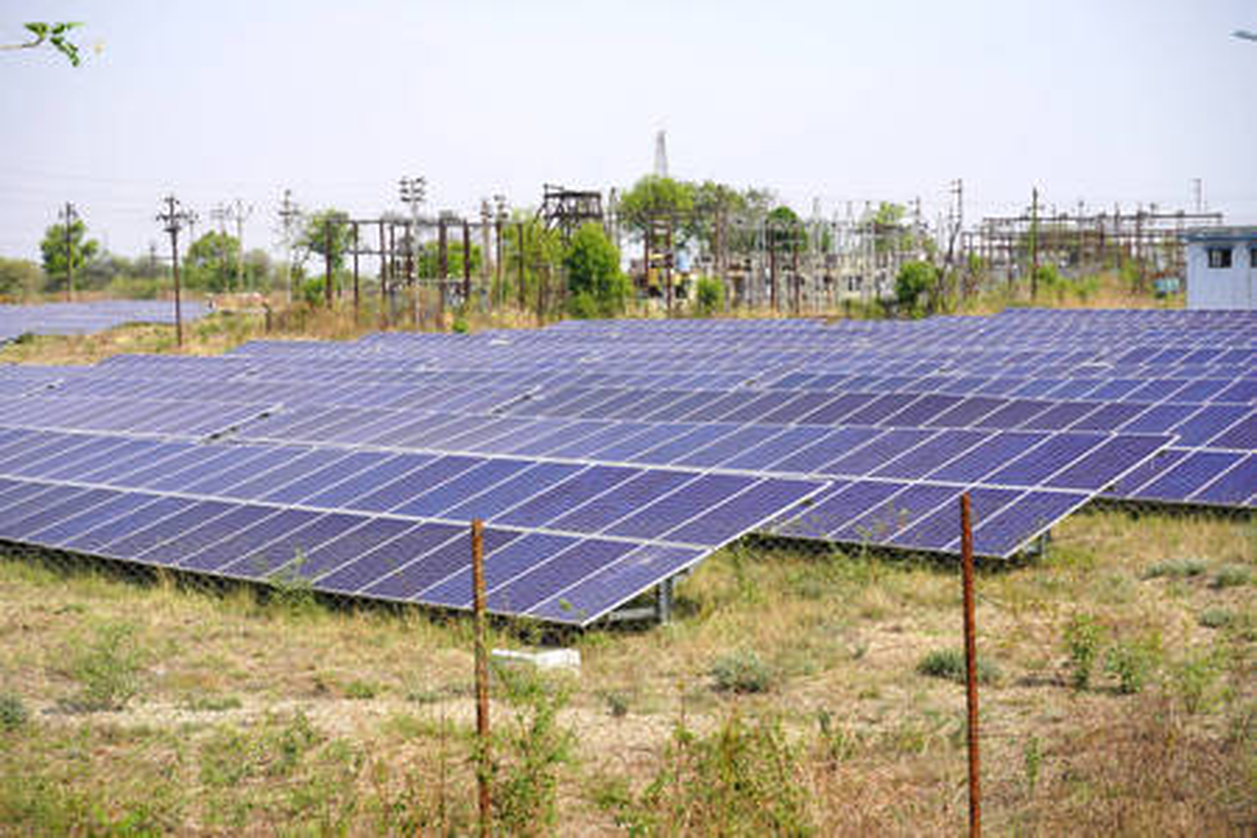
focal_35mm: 65
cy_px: 419
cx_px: 628
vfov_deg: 20.9
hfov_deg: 31.0
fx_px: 2269
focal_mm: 65
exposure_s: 1/125
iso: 100
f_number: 10
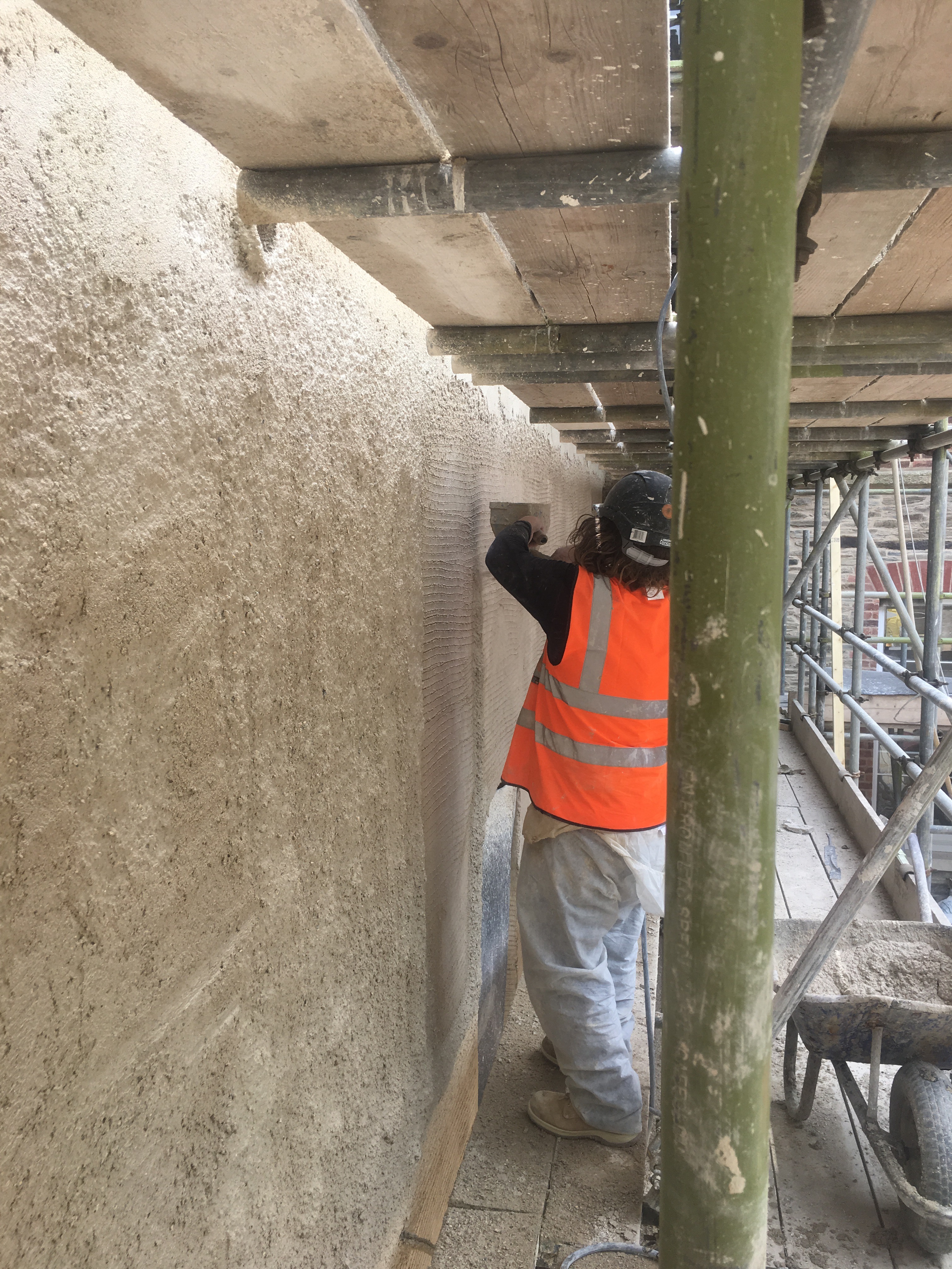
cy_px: 634
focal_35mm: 29
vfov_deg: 61.7
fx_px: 1063
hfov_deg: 48.2
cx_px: 476
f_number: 2.2
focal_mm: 4.15
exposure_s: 1/156
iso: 25
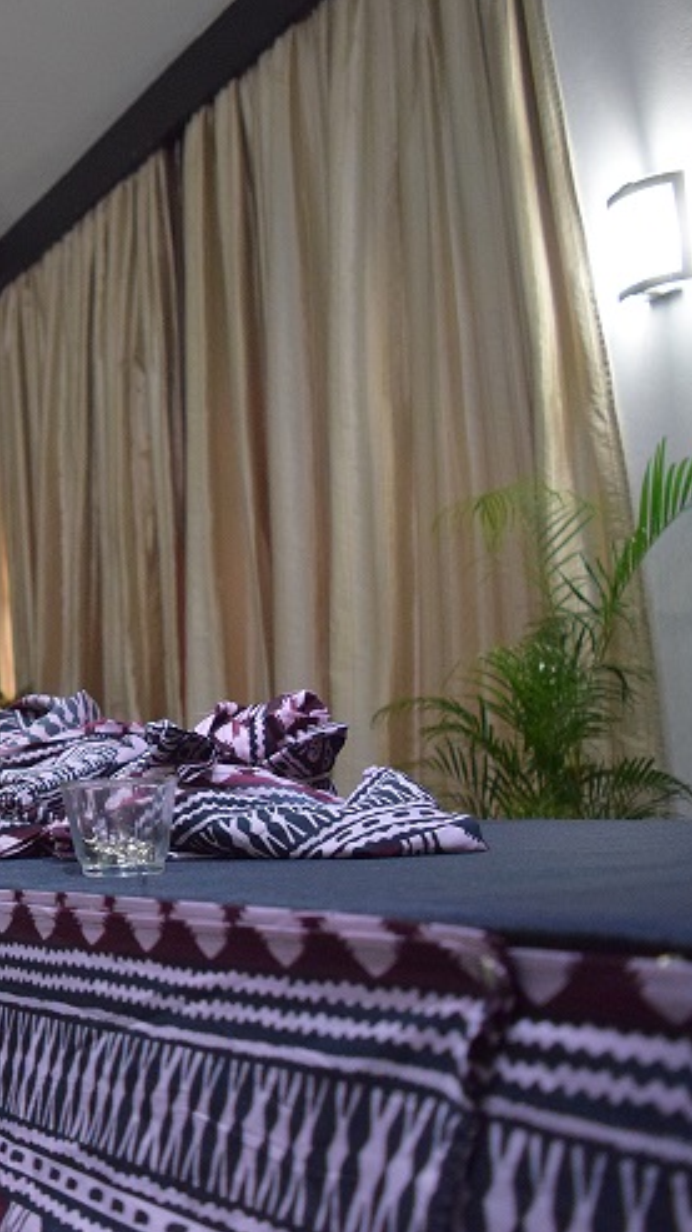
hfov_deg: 24.5
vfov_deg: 47.4
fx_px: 1404
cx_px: -185
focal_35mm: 43
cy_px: 617
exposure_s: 1/60
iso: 2500
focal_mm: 18
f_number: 3.5
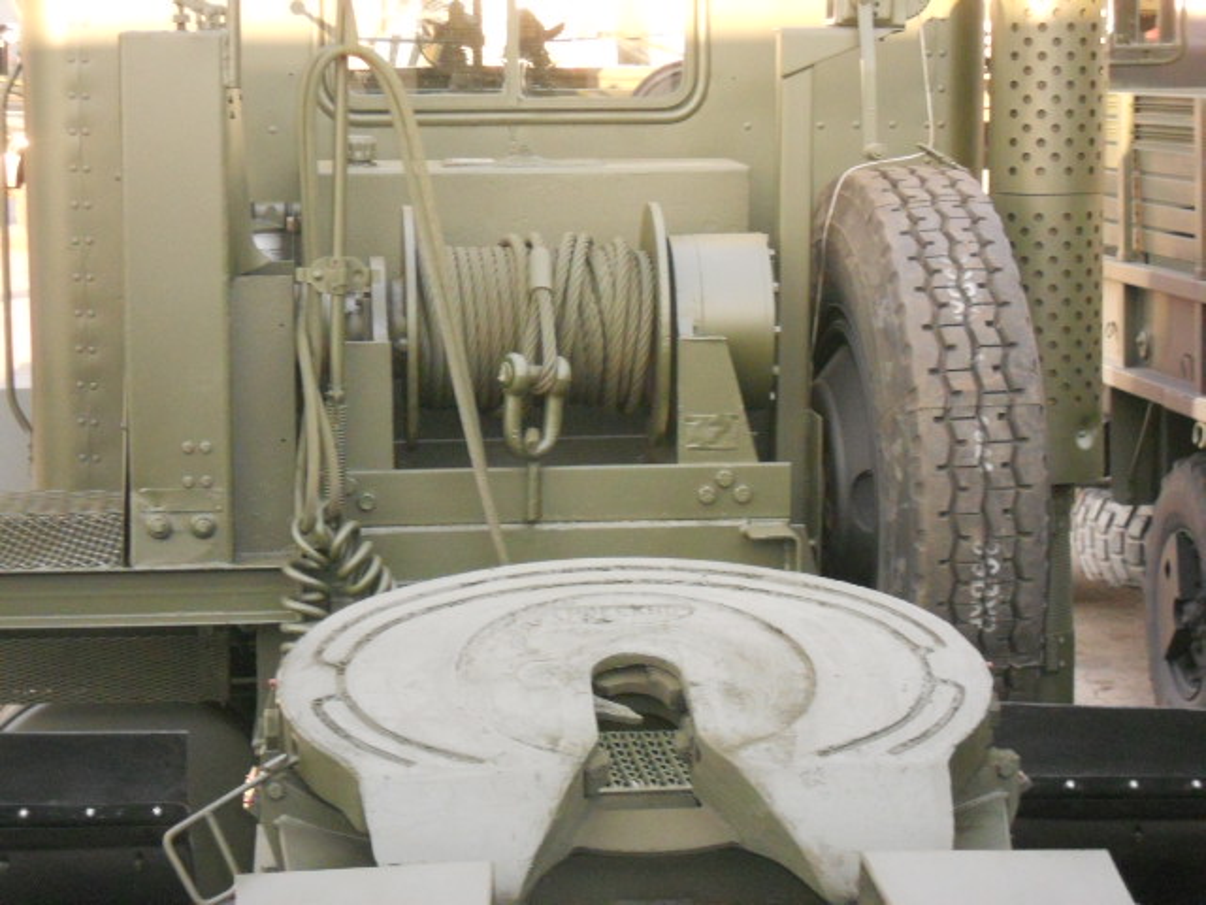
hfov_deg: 21.3
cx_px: 603
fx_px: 3205
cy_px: 452
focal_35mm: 92
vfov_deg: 16.1
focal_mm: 16.5
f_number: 5.4
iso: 640
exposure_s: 1/60
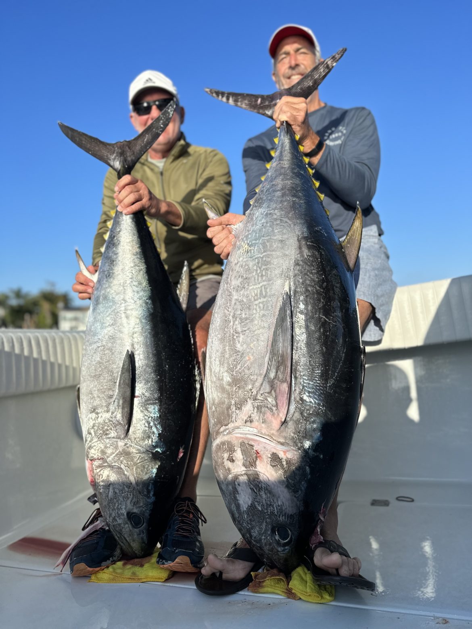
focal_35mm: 24
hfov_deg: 56.8
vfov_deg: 71.6
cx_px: 236
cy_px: 314
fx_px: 436
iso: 80
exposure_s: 1/3717
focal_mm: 6.86
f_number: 1.78
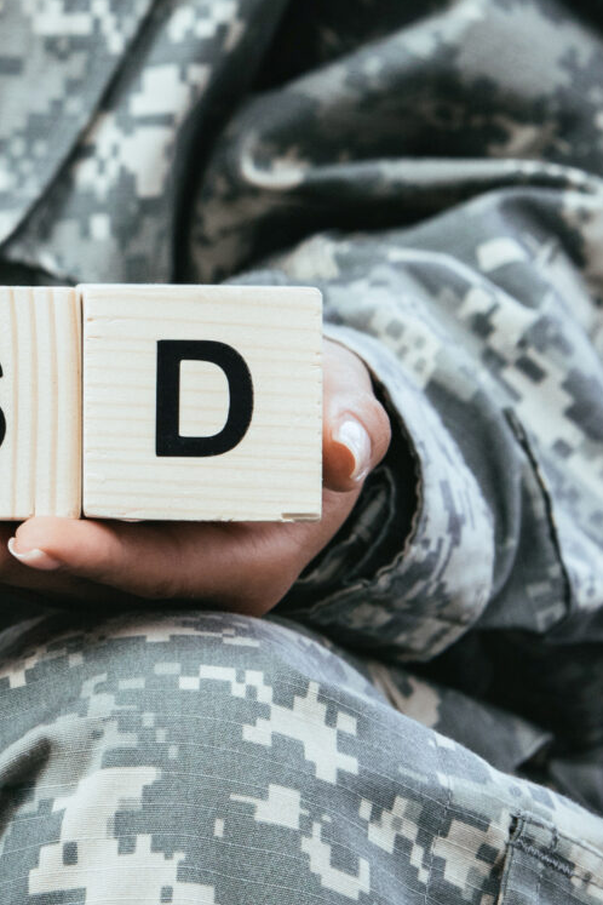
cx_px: -225
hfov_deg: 2.8
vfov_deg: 4.1
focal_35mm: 497
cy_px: 236
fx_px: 12486
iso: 250
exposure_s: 1/200
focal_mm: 145
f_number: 5.6
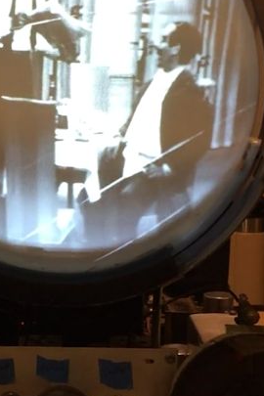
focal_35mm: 69
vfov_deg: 29.2
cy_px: 160
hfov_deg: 19.7
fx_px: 759
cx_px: 118
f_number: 2.8
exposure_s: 1/60
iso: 80
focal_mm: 5.2
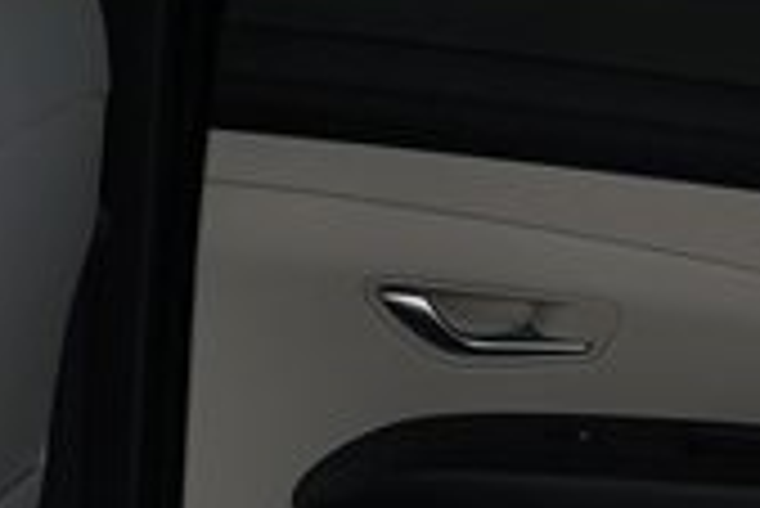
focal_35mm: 145
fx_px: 3064
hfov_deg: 14.1
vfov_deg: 8.7
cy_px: 1185
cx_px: 472
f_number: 6.3
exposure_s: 1/30
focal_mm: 24
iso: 100
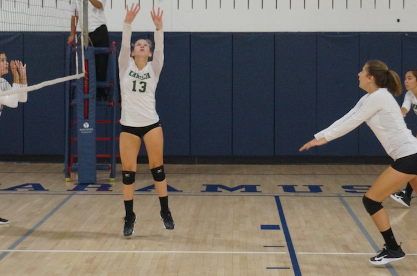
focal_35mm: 95
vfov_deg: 14.3
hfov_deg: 21.5
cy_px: 93
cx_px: 195
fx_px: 1099
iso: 3200
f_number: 5.6
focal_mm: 44
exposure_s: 1/250
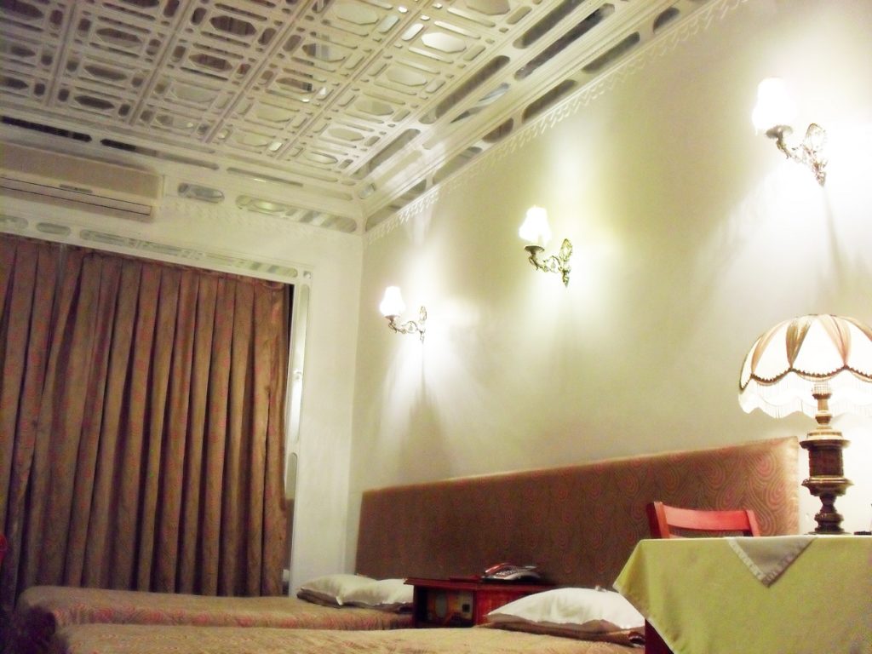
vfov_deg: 40.7
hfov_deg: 52.6
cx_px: 436
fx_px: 882
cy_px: 327
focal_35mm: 35
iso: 320
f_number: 3.2
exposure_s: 1/15
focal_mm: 6.3
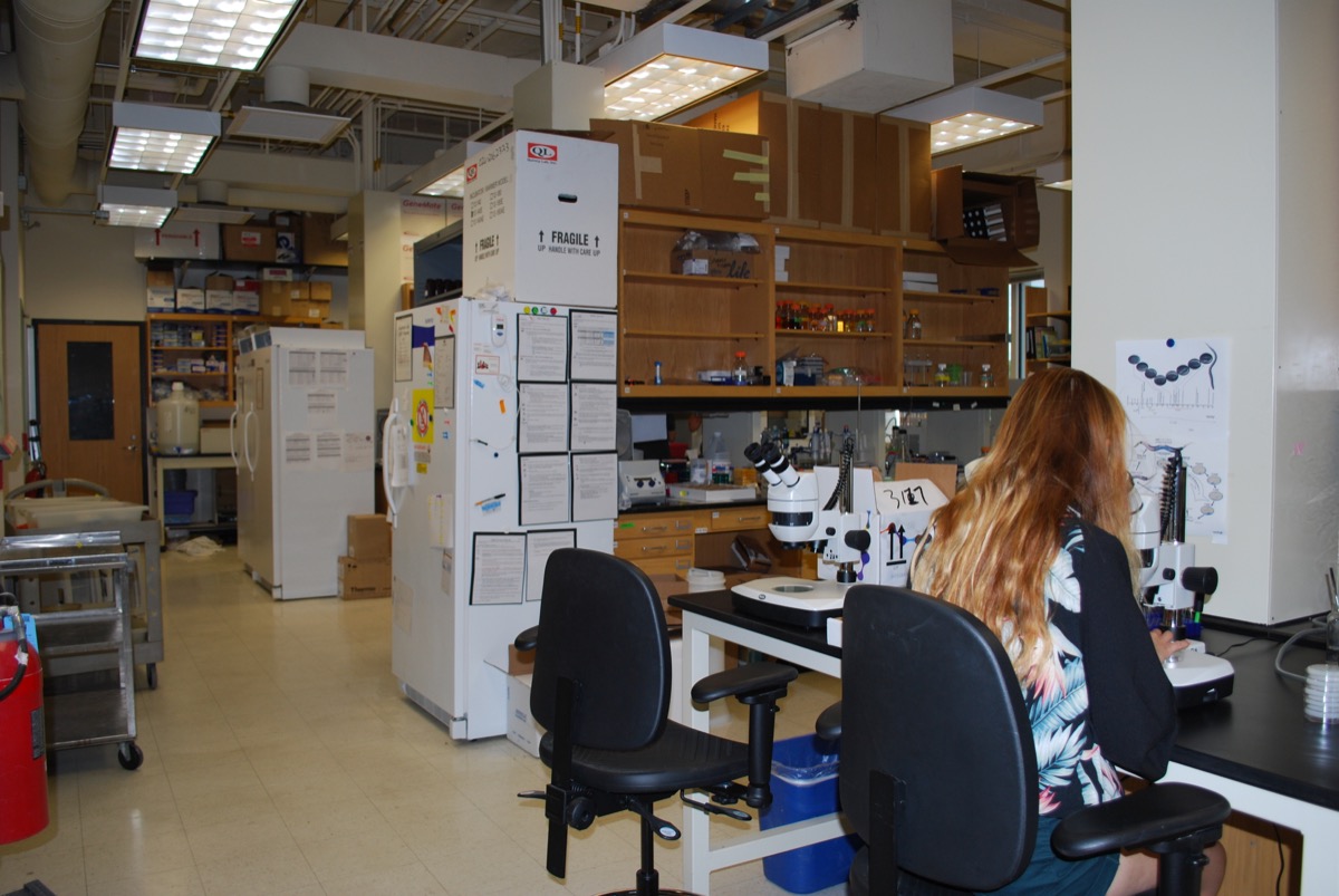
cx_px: 670
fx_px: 1005
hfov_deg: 67.3
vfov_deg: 48.0
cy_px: 448
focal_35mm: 27
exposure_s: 1/60
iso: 200
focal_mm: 18
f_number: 3.5
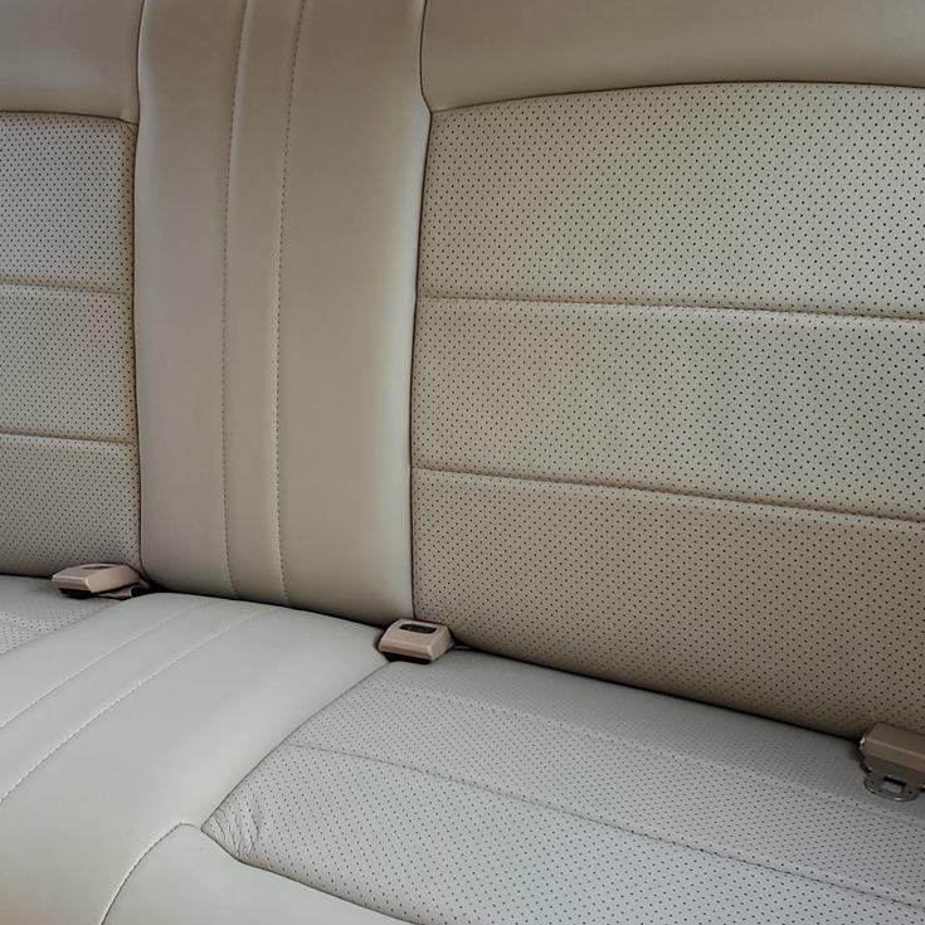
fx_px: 1360
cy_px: 545
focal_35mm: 45
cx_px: 412
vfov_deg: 37.4
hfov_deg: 37.5
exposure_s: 1/100
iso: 125
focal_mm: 4.3
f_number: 2.4
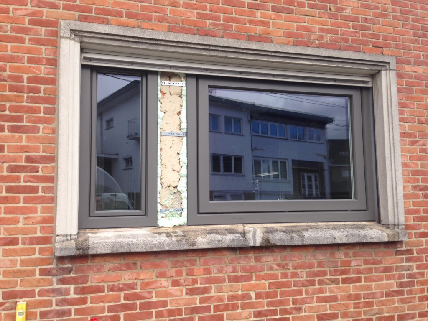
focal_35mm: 33
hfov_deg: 55.4
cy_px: 160
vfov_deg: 42.9
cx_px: 214
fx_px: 408
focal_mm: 4.12
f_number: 2.4
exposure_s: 1/267
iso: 50
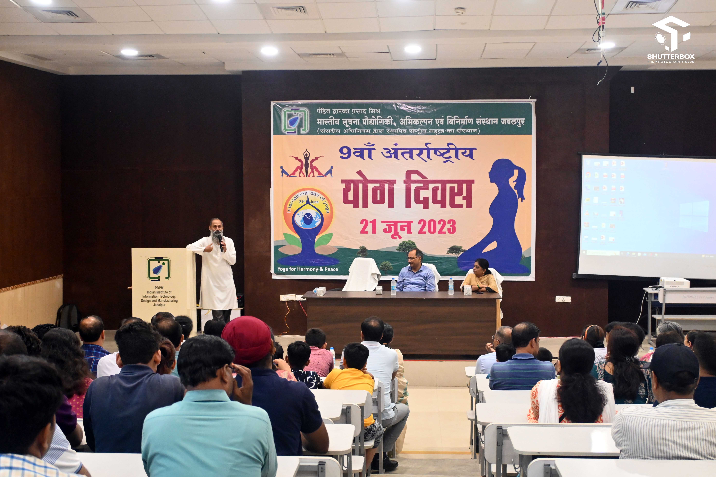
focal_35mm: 51
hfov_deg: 38.9
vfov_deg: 26.5
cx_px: 358
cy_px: 238
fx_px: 1014
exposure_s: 1/80
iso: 3200
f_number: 5
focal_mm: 34
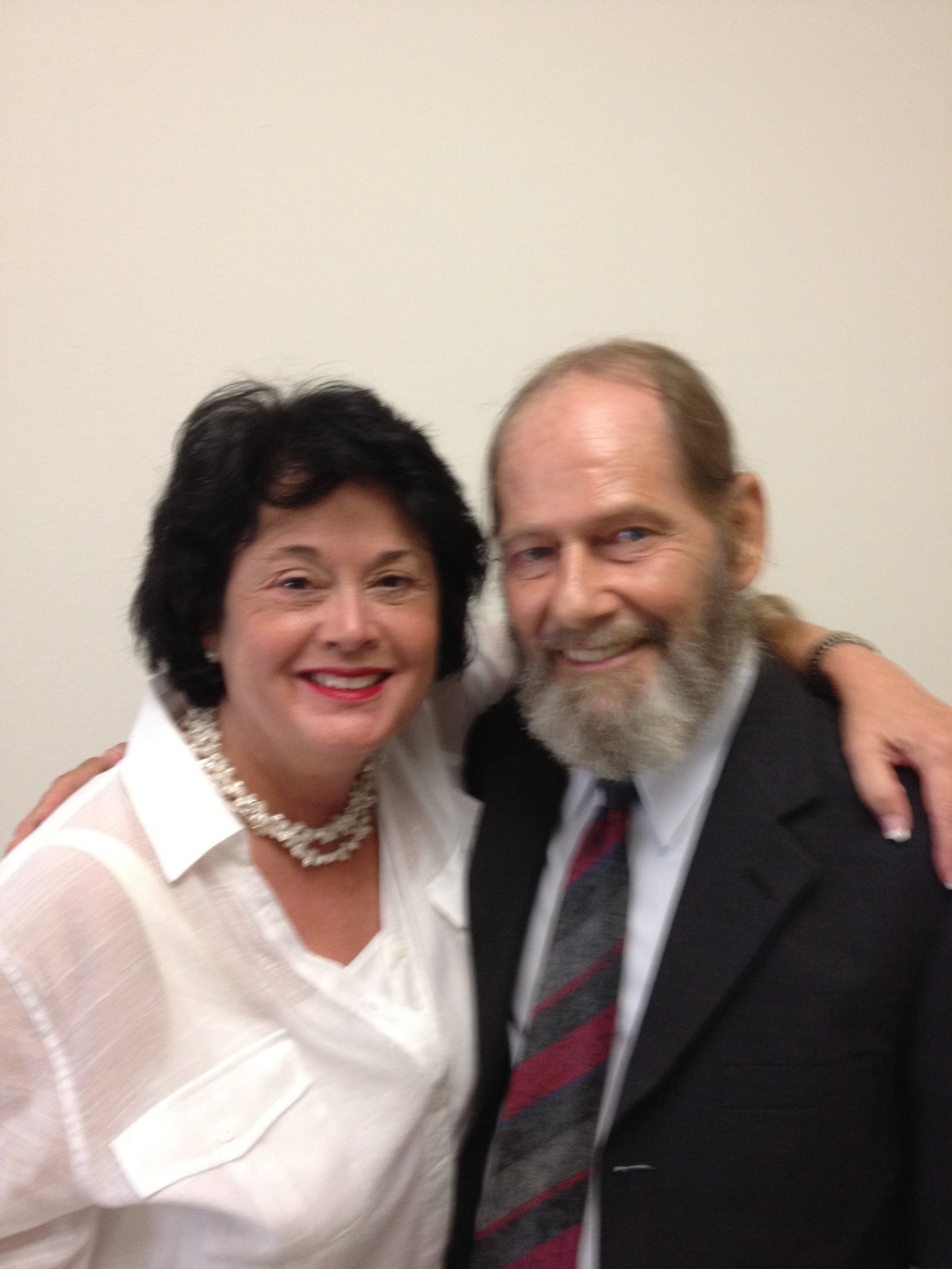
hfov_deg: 40.7
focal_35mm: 35
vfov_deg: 52.6
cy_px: 634
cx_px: 476
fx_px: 1283
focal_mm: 4.28
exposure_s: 1/20
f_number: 2.4
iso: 200
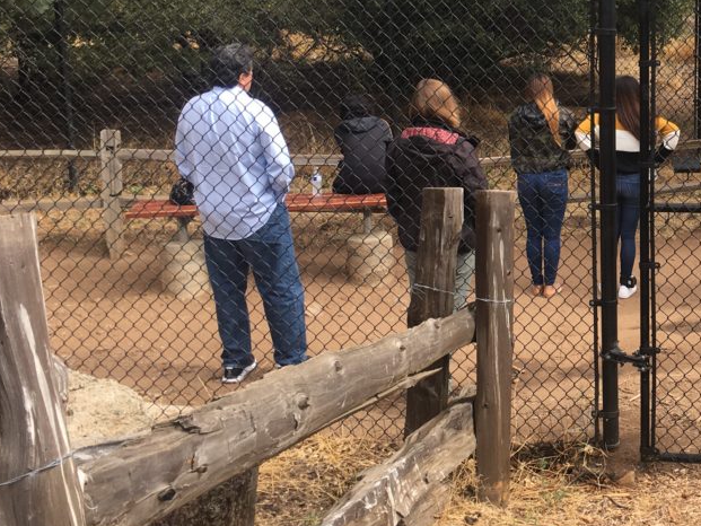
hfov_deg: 32.3
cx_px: 660
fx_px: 1134
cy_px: 177
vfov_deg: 26.0
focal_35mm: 56
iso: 25
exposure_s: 1/615
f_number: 2.2
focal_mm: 4.15
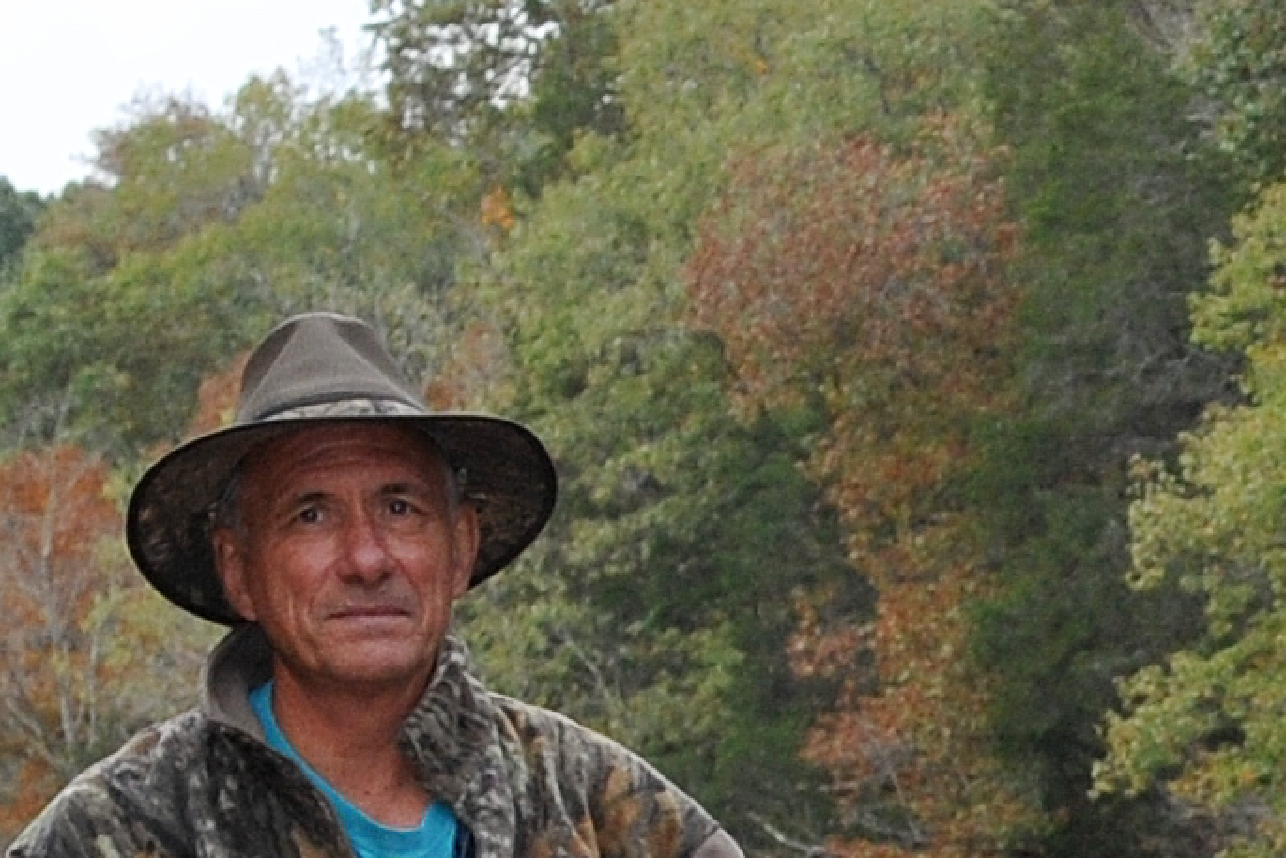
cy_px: 1504
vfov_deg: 4.5
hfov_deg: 6.7
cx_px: 2412
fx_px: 10718
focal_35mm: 300
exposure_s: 1/250
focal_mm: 32
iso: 400
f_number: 7.1
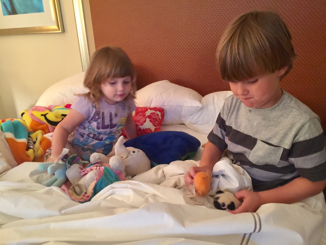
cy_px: 122
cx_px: 163
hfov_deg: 61.7
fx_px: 273
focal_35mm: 29
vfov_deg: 48.2
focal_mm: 4.15
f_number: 2.2
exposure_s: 1/4
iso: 80
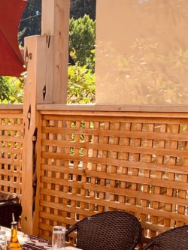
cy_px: 258
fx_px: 579
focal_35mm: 80
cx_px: -63
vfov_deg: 23.3
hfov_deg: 17.2
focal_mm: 4.25
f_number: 1.8
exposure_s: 1/426
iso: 25
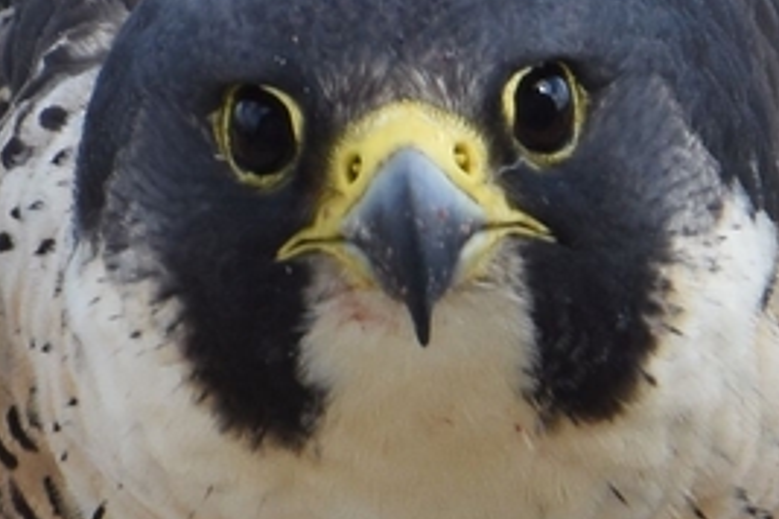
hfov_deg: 7.3
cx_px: 464
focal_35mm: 283
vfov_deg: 4.9
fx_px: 6121
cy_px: 176
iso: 250
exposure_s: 1/320
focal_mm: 105
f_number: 8
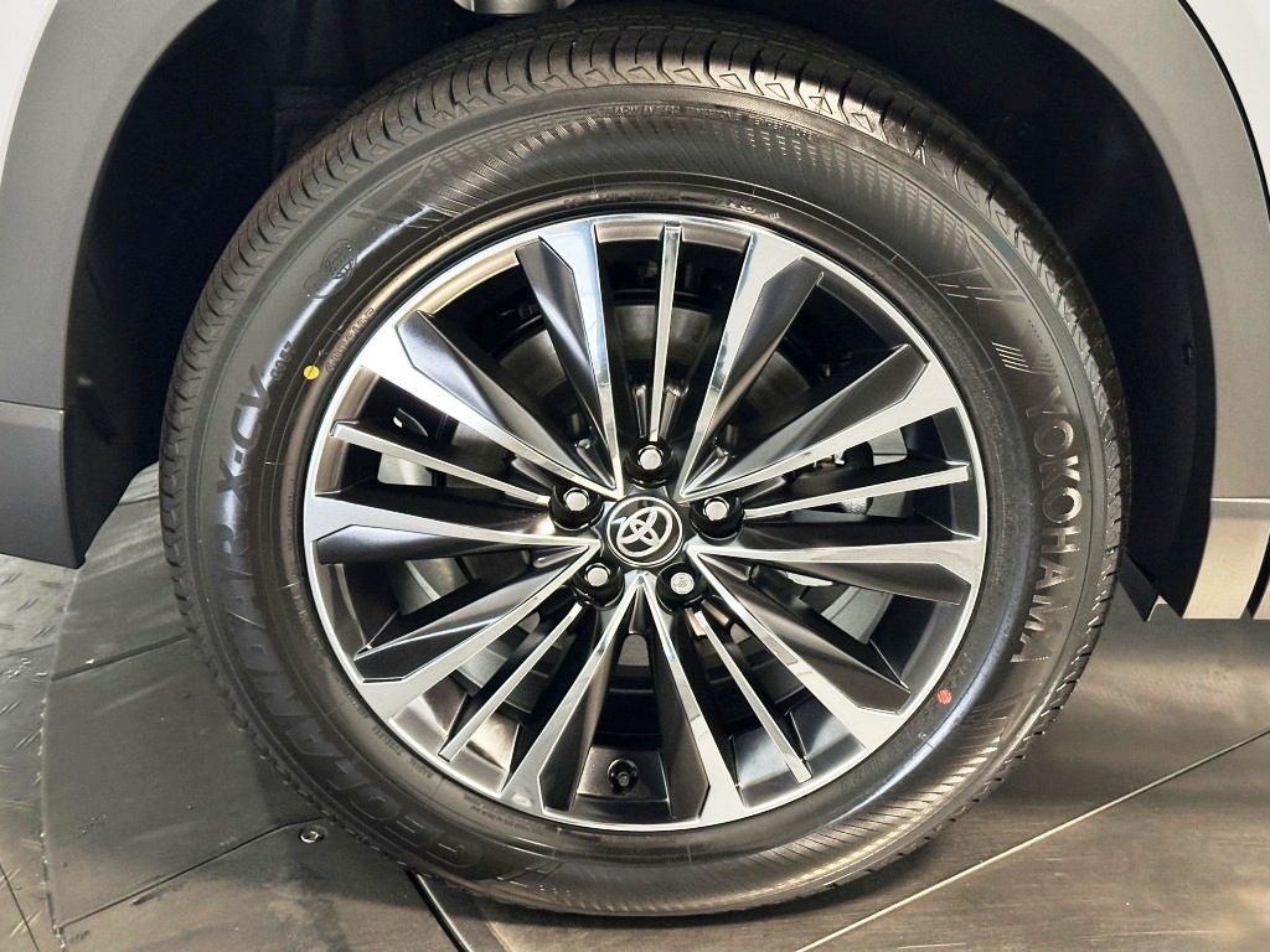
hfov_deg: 39.7
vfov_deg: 30.3
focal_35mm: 48
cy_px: 476
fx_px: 1761
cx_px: 635
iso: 640
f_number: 1.78
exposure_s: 1/24
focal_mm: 6.86
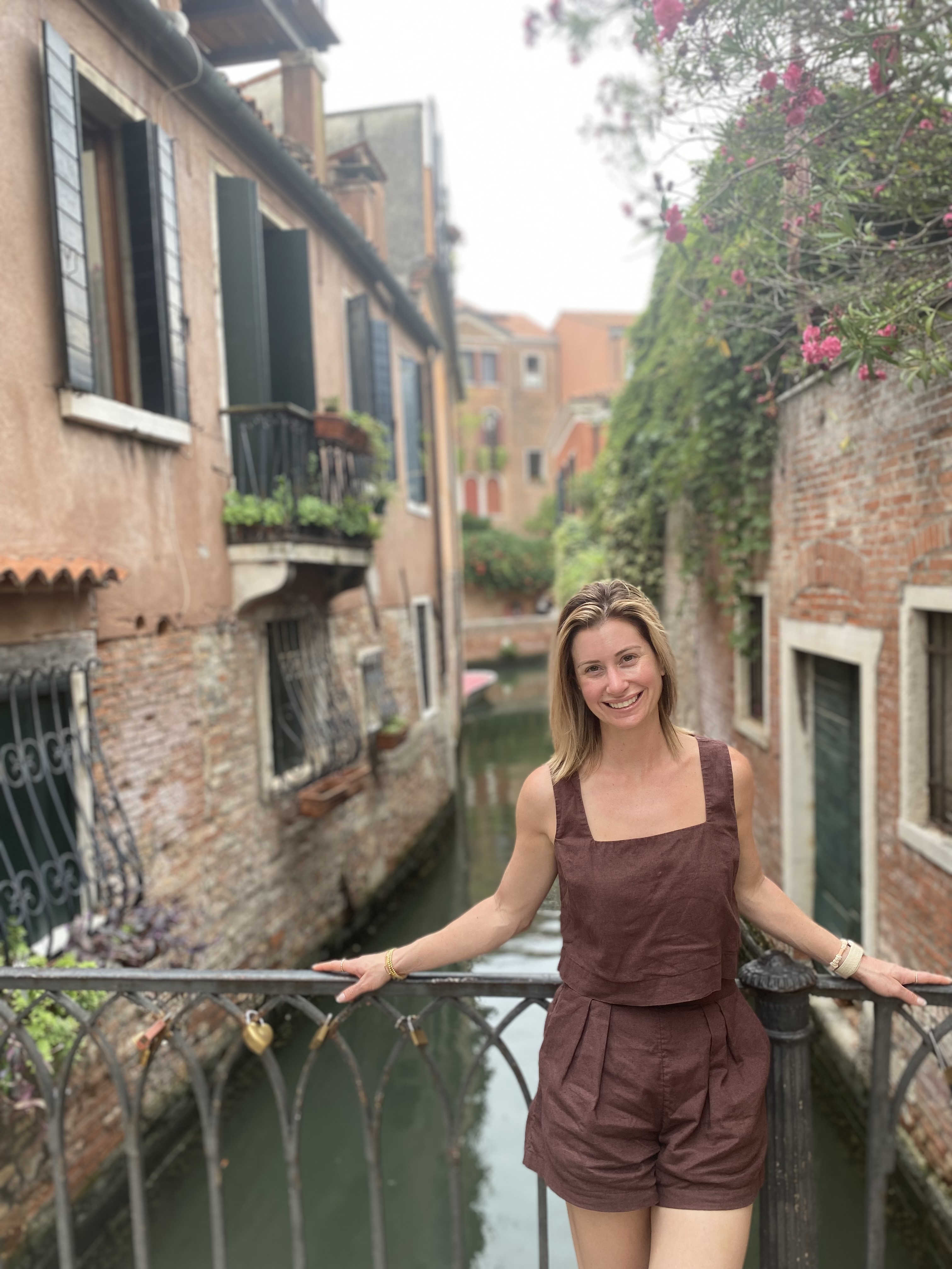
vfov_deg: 67.3
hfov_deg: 53.1
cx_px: 476
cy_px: 634
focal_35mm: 26
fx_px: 953
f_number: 1.8
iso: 50
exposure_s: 1/121
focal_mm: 4.25
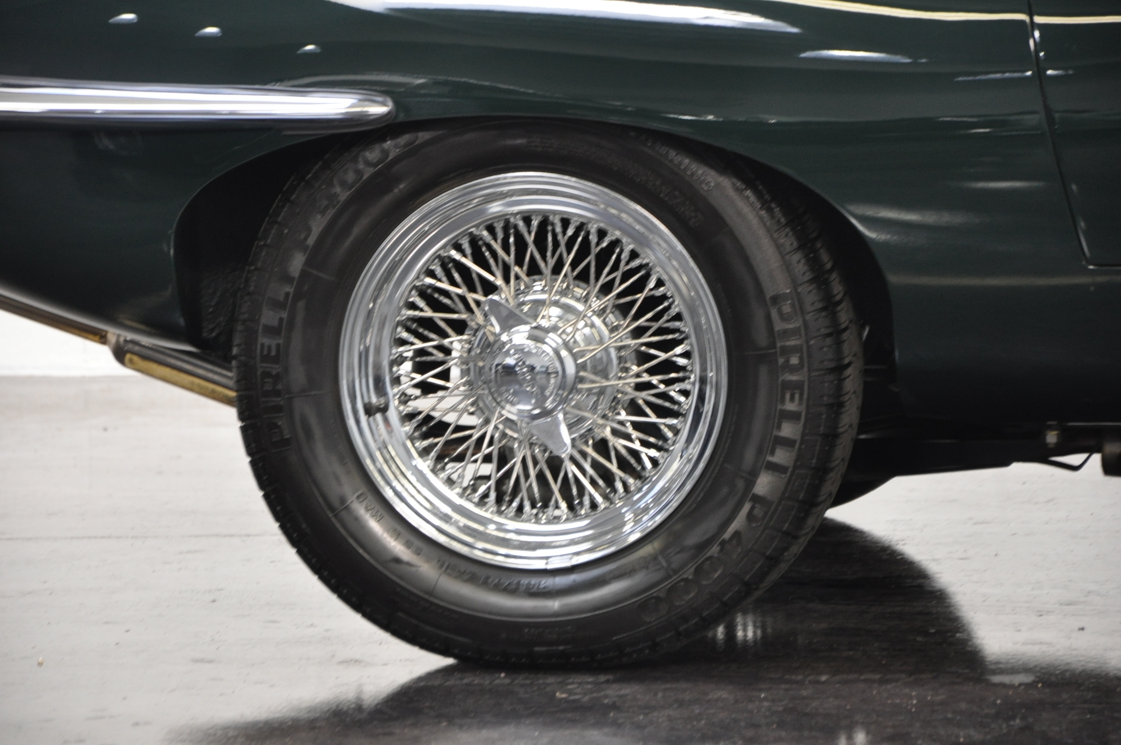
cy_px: 372
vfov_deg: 8.7
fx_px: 4898
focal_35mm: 158
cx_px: 560
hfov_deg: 13.1
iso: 800
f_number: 5.6
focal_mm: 105
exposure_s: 1/40
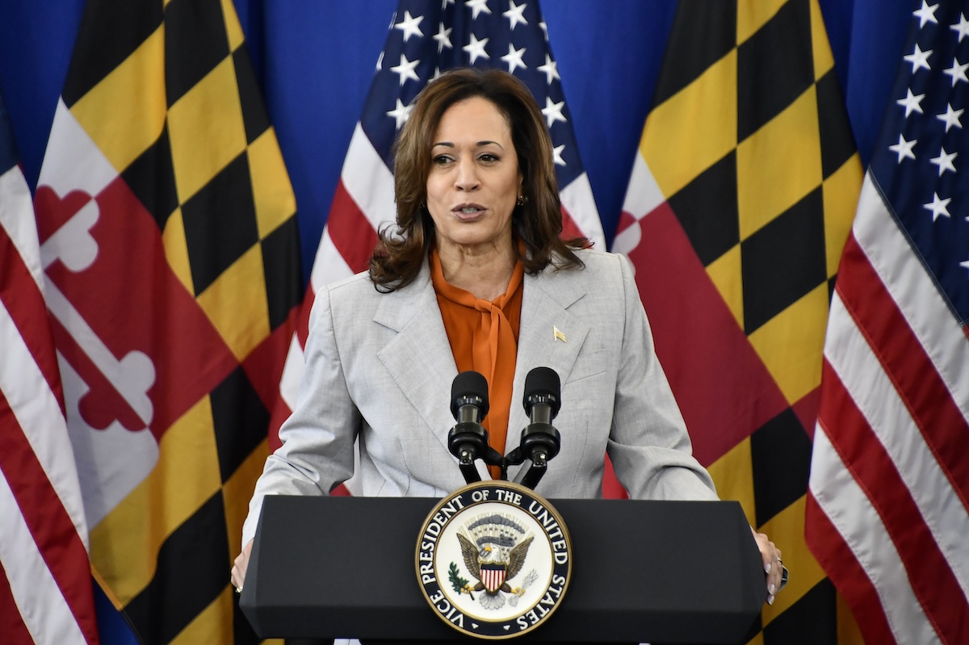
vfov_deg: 3.3
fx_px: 11300
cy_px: 322
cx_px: 484
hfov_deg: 4.9
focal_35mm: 420
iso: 2000
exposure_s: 1/250
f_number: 6.3
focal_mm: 280
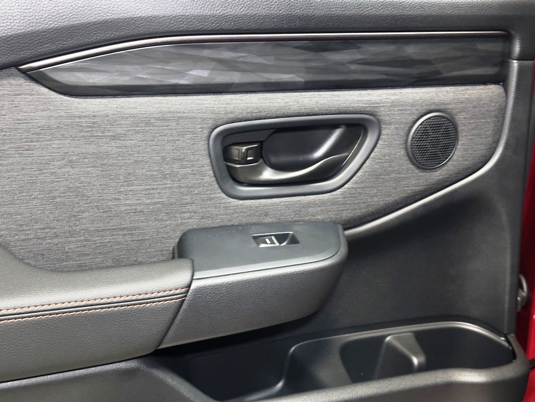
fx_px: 742
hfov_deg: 39.7
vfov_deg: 30.3
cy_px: 201
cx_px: 268
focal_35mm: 48
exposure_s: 1/30
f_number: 1.78
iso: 640
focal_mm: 6.86
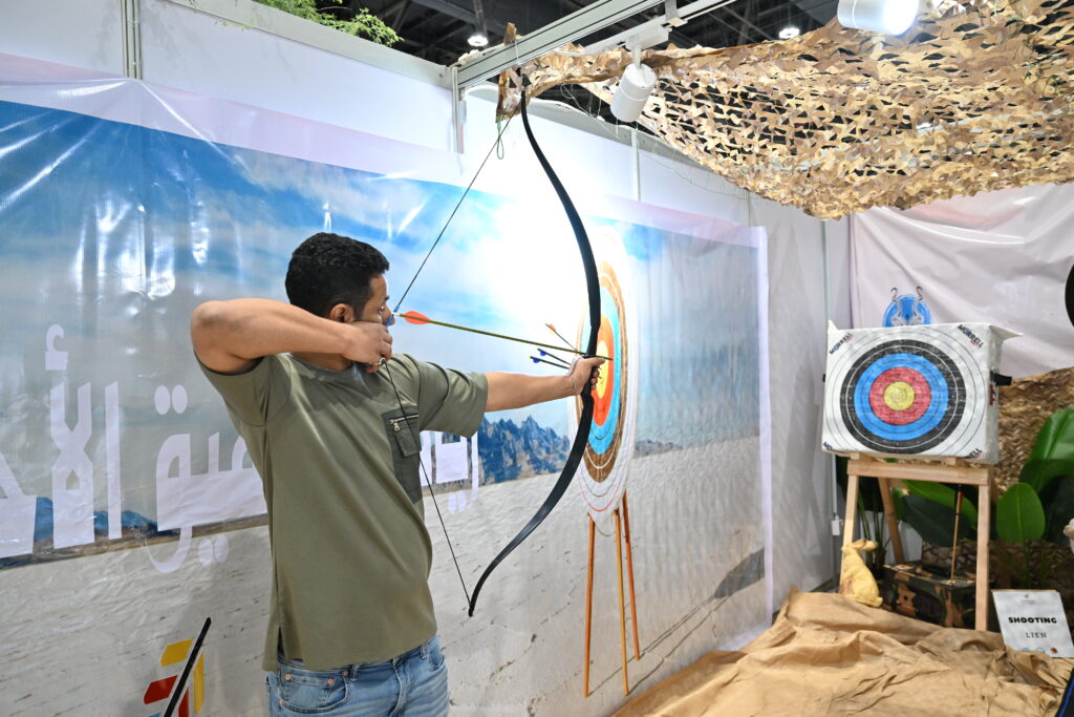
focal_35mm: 25
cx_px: 537
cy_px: 358
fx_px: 746
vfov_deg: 51.3
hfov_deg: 71.5
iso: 3200
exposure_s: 1/160
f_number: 3.5
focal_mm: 25
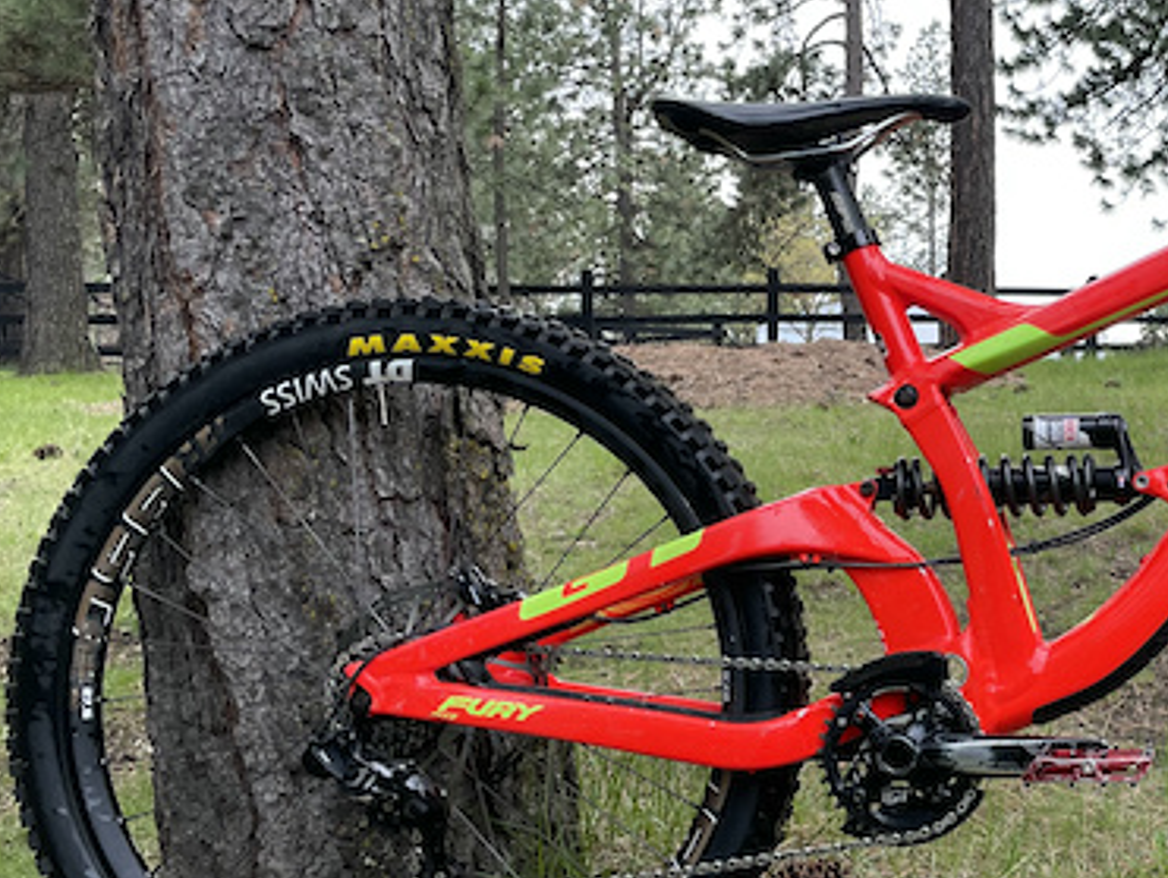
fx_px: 1891
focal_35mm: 56
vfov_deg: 26.1
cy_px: 532
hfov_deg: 32.2
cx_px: 1108
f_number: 1.6
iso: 50
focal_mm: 4.2
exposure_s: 1/121
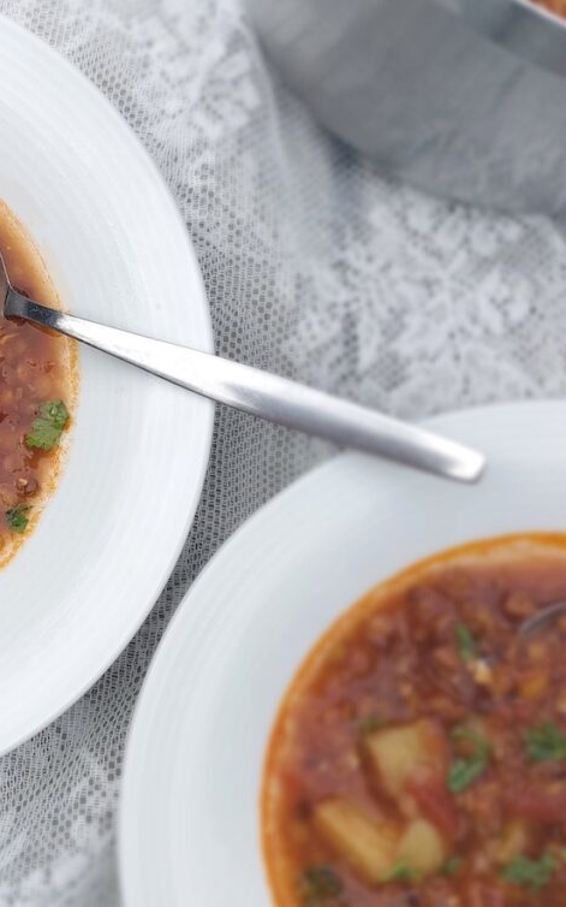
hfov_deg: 33.7
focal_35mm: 36
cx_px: 70
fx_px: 889
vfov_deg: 54.0
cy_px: 455
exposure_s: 1/139
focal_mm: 5.23
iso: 25
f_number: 1.8
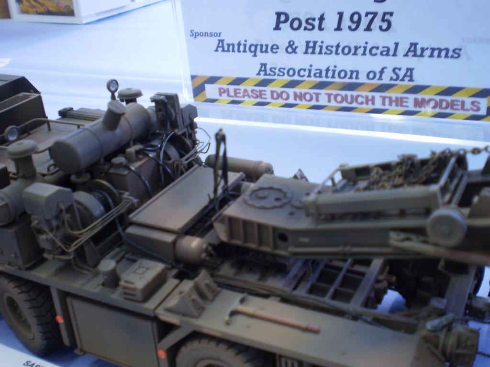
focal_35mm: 42
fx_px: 595
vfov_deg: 34.3
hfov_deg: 44.8
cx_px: 245
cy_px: 184
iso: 125
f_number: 3.5
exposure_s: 1/10
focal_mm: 7.4
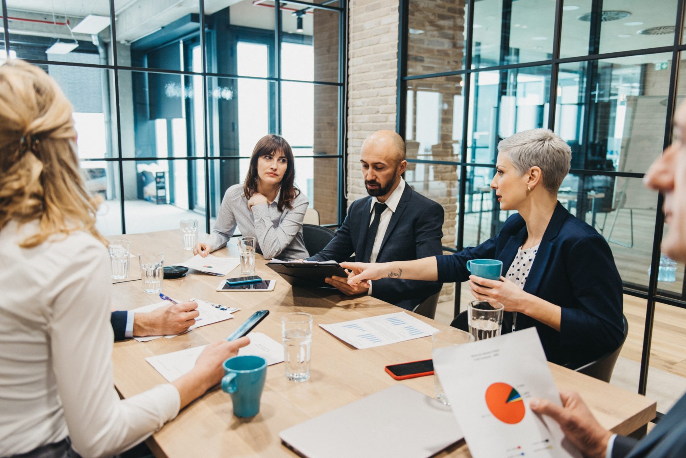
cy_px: 229
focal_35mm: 29
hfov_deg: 63.6
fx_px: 553
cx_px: 343
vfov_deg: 45.0
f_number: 2.8
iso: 400
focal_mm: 29
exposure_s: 1/100
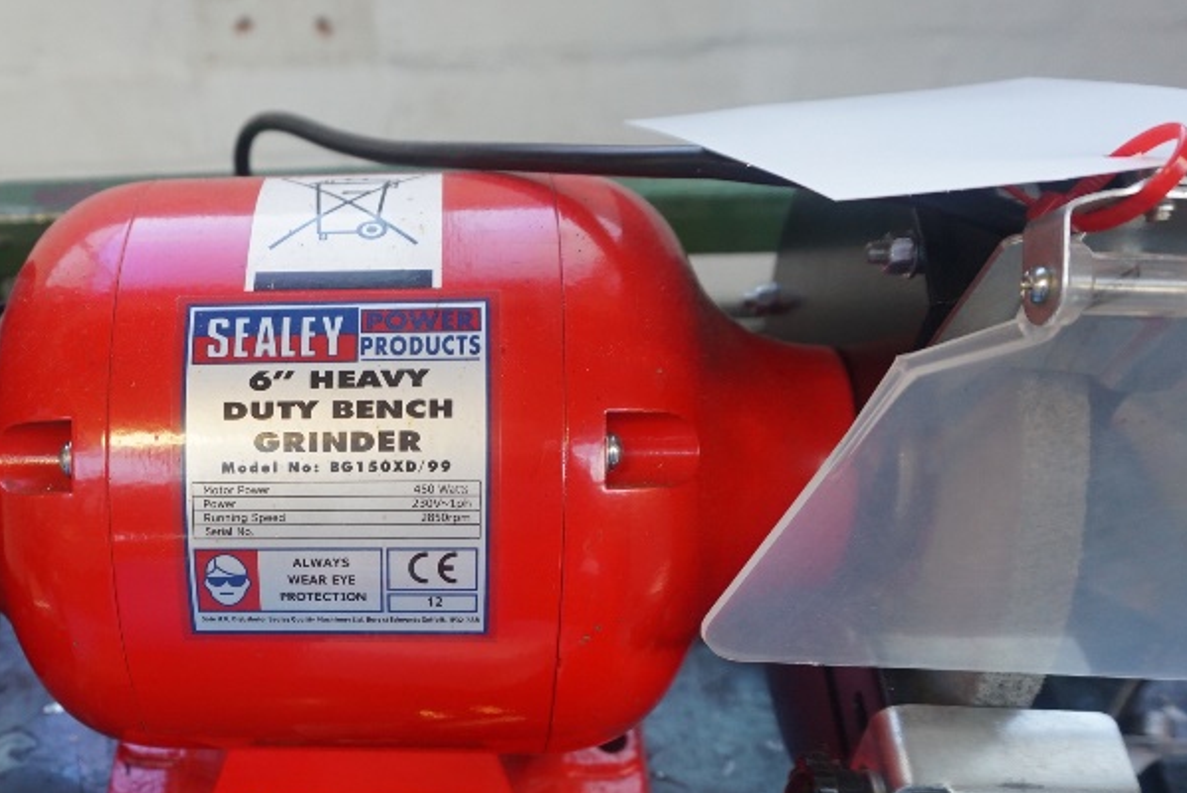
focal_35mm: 41
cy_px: 606
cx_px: 307
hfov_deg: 45.8
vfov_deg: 32.0
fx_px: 1352
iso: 640
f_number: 4
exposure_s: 1/60
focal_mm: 16
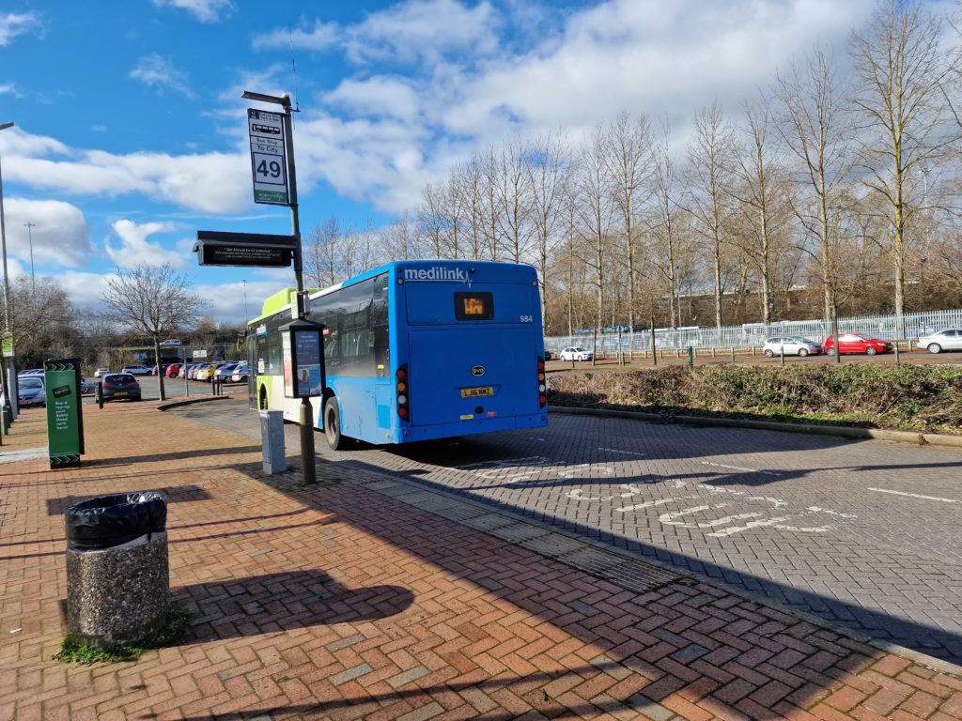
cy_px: 360
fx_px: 639
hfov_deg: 73.9
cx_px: 481
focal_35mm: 23
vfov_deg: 58.9
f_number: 1.8
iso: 50
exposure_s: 1/1032
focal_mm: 6.4
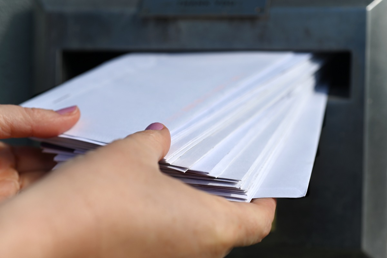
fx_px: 644
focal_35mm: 60
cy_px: 129
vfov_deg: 22.6
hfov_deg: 33.4
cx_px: 194
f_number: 5
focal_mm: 60
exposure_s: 1/2000
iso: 100
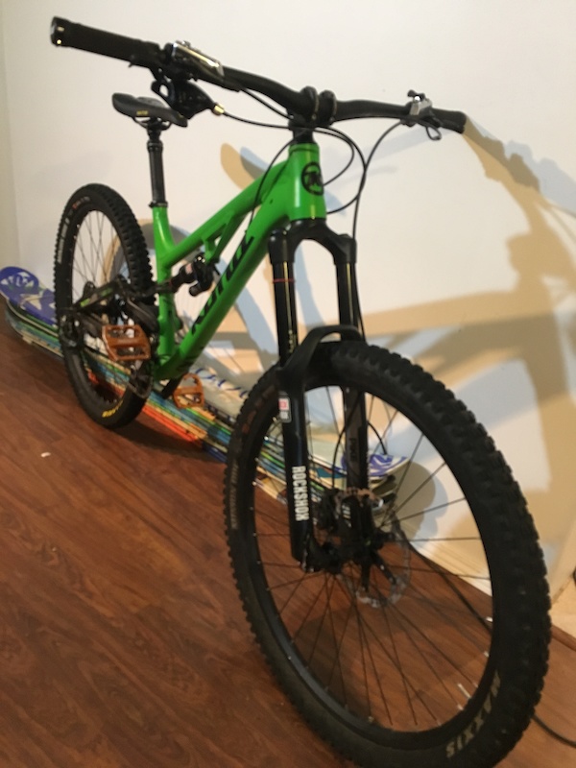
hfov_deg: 48.2
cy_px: 384
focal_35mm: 29
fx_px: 643
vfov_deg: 61.7
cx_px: 288
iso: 200
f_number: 2.2
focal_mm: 4.15
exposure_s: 1/15
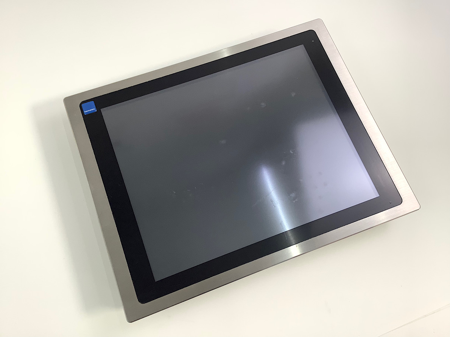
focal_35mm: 31
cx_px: 225
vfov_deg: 45.4
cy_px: 168
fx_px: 403
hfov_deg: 58.3
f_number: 2.4
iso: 32
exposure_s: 1/100
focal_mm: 3.3
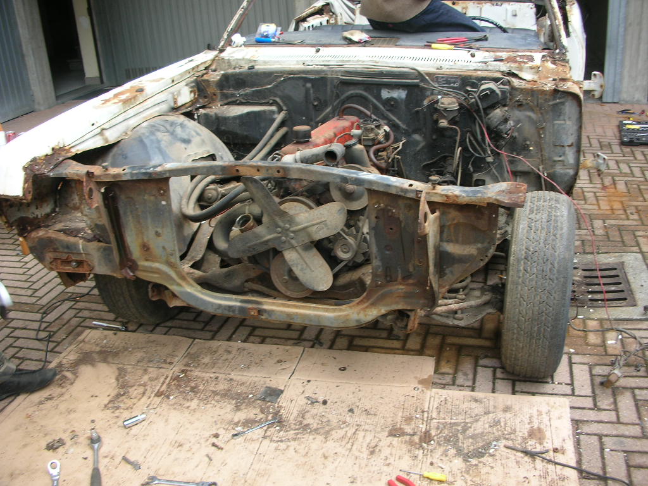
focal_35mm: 35
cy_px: 243
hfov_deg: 52.6
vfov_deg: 40.7
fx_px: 655
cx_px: 324
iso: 50
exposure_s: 1/43.4
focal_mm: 5.8
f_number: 3
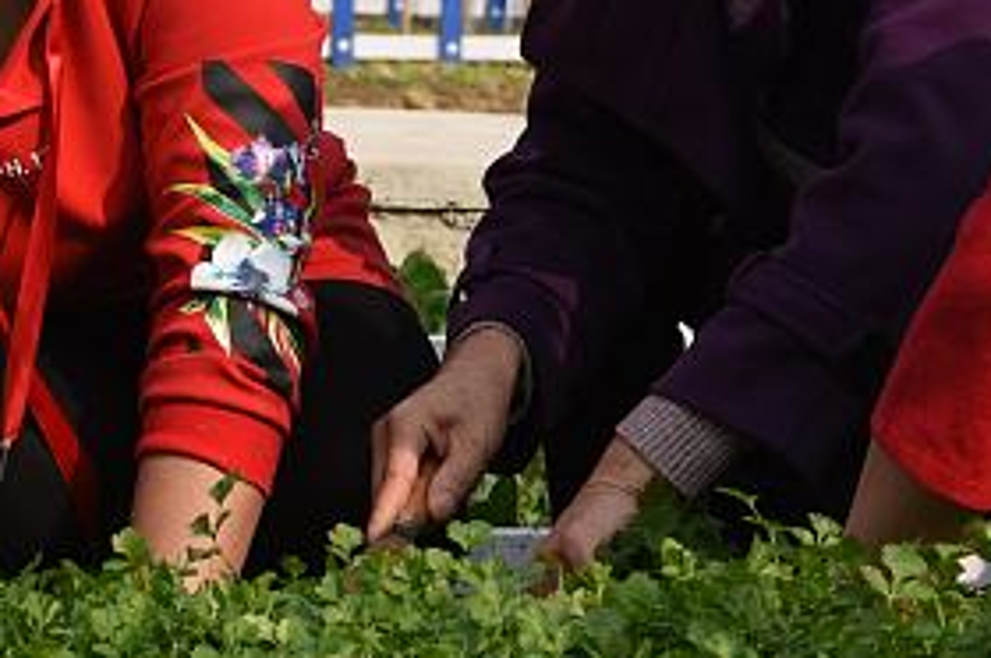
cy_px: 85
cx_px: -602
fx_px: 7671
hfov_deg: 7.2
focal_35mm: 279
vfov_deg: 4.9
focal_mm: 65
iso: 200
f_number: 10
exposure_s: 1/400
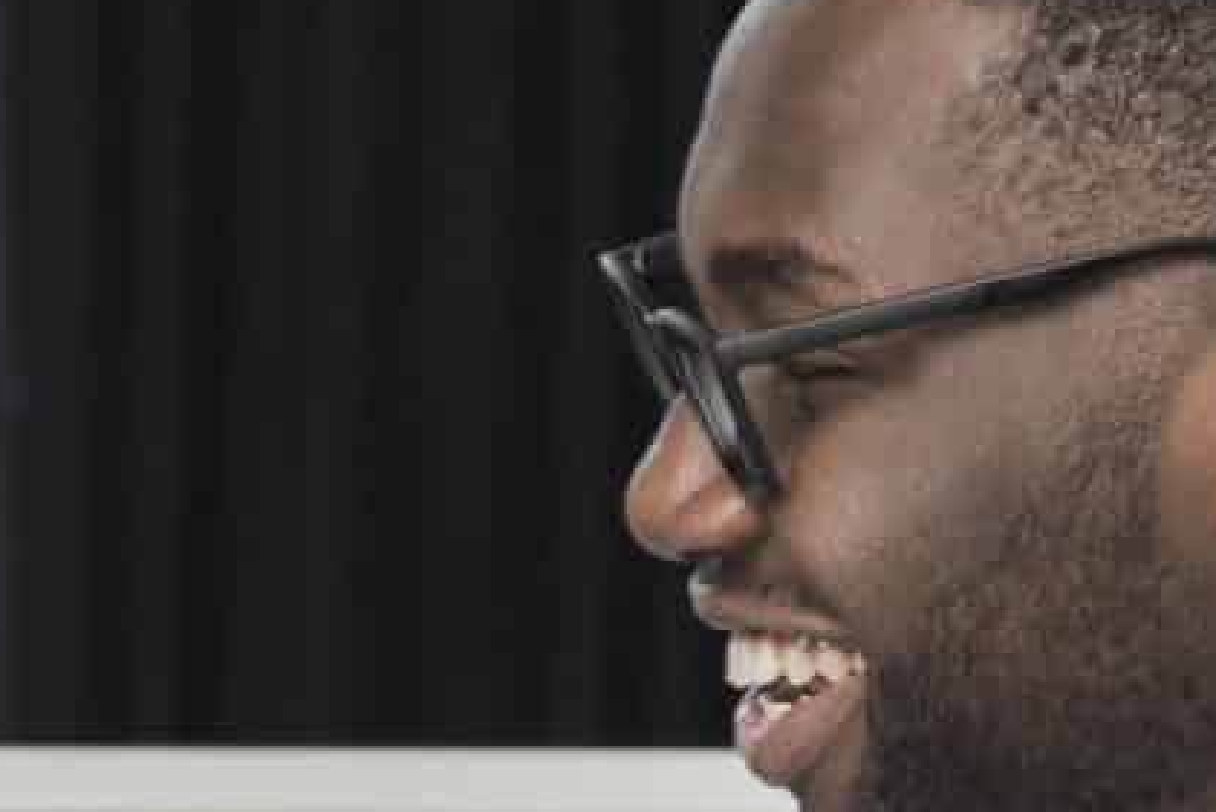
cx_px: -676
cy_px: 1326
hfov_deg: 5.6
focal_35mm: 363
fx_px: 12265
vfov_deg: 3.8
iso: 160
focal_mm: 85
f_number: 4
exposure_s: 1/60
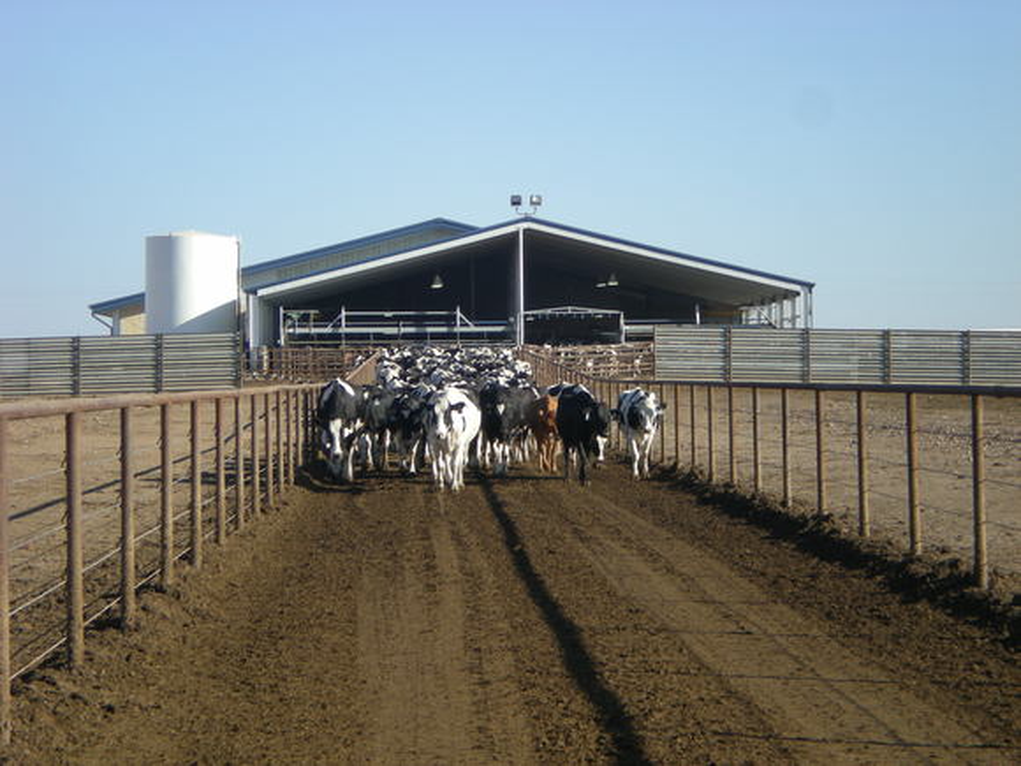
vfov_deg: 13.0
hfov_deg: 17.3
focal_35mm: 114
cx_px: 510
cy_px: 383
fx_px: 3362
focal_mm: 18.9
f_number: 5.9
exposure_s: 1/162
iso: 50
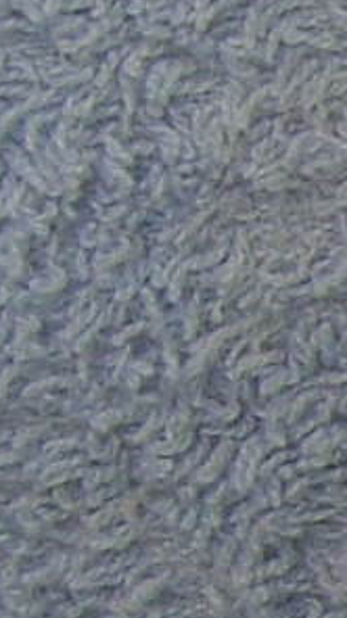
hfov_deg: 3.0
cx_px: 2053
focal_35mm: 363
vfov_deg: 5.9
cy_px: 674
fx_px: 5951
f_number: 6.4
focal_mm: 7.8
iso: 50
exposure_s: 1/80
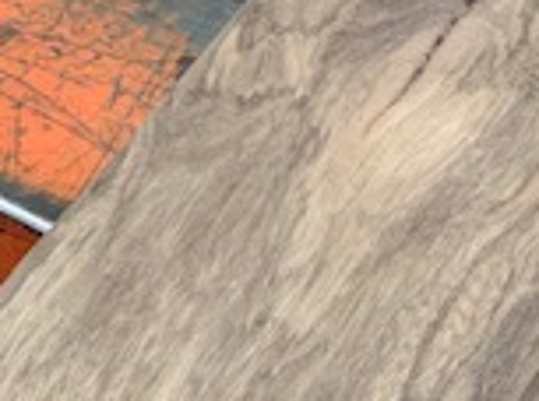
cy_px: 130
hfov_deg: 17.2
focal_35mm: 109
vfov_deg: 13.5
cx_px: 652
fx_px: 1693
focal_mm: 4.25
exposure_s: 1/60
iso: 200
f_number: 1.8
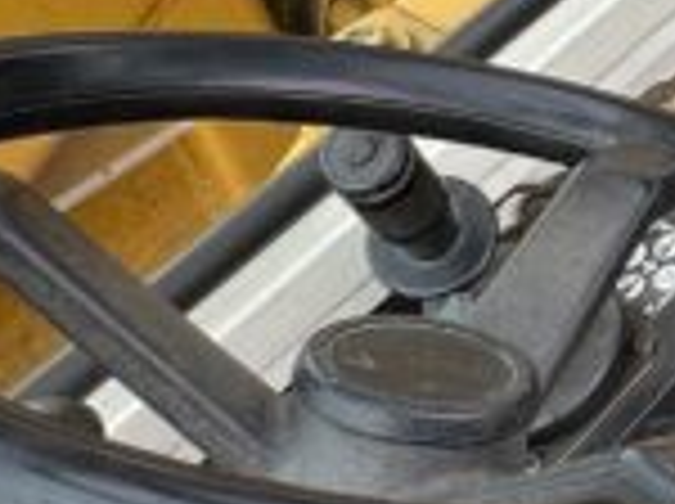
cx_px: 1058
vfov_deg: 16.4
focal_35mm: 89
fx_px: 1733
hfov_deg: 18.9
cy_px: 108
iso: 40
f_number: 1.8
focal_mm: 1.57
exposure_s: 1/99
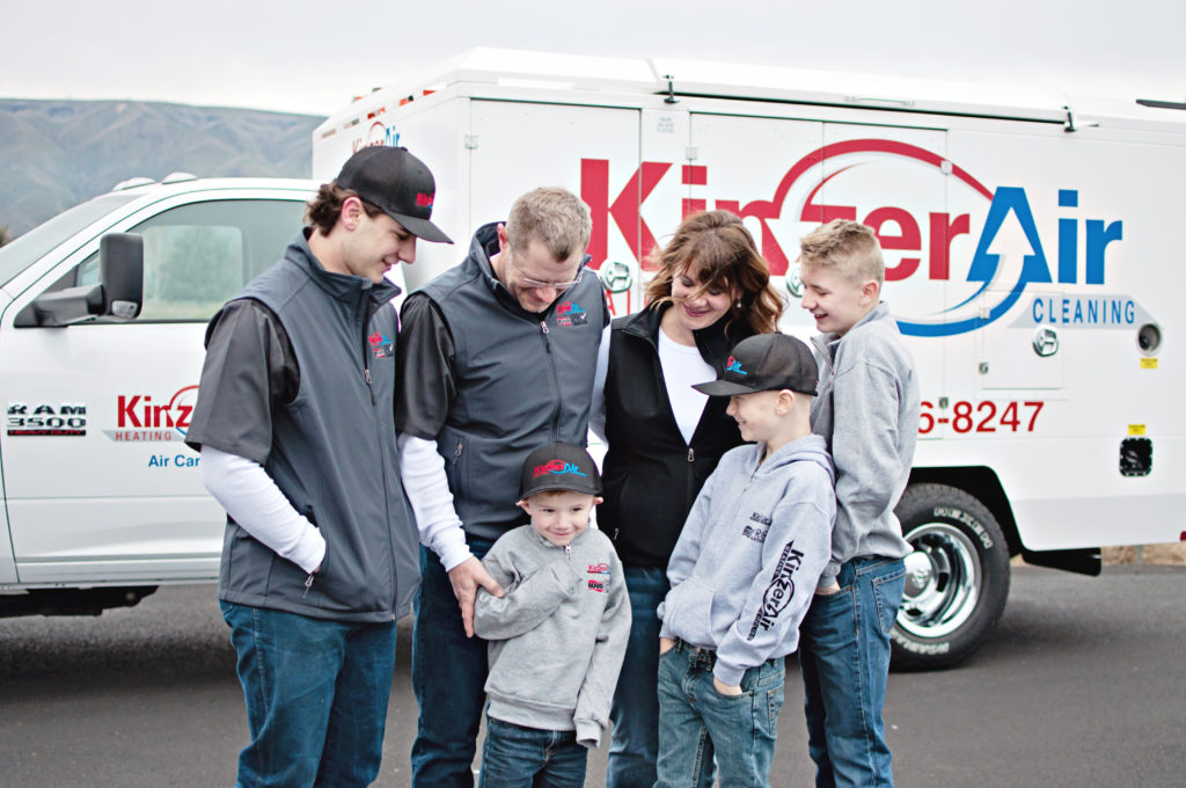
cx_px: 593
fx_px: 1727
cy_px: 394
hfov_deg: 37.9
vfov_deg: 25.7
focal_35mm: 52
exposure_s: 1/800
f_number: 2.2
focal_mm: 35
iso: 640
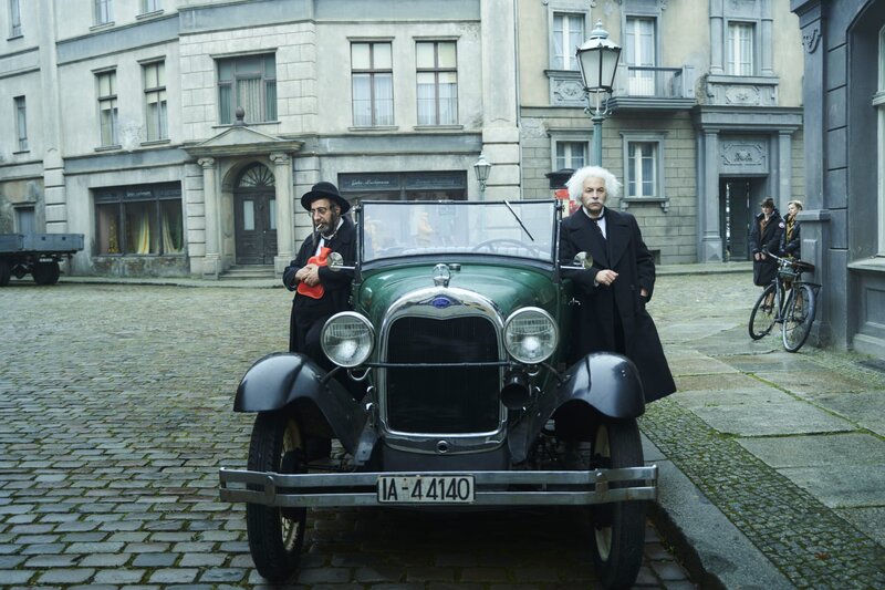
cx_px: 442
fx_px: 860
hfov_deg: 54.4
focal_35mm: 35
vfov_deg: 37.8
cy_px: 295
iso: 125
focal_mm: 35
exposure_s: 1/320
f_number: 2.8
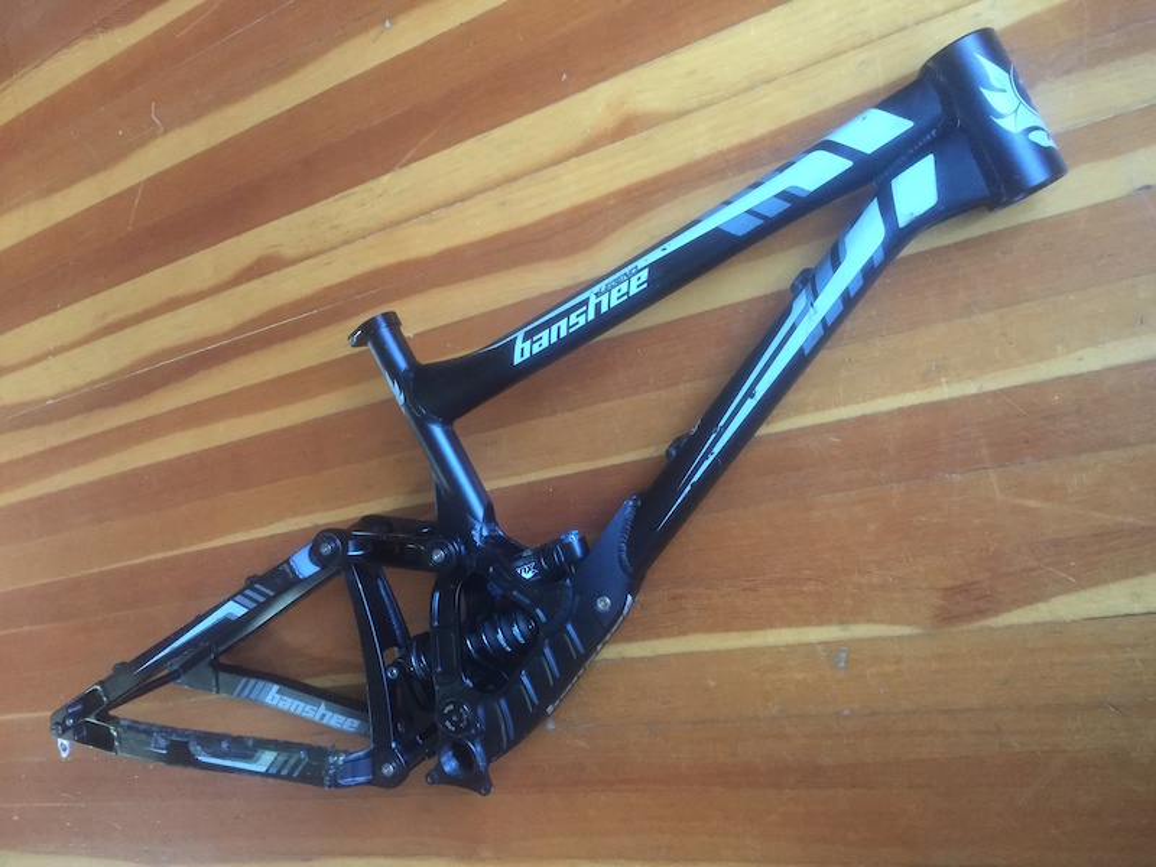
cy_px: 434
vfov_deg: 48.2
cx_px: 578
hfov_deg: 61.7
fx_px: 968
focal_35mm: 29
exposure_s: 1/20
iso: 250
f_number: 2.2
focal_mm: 4.15
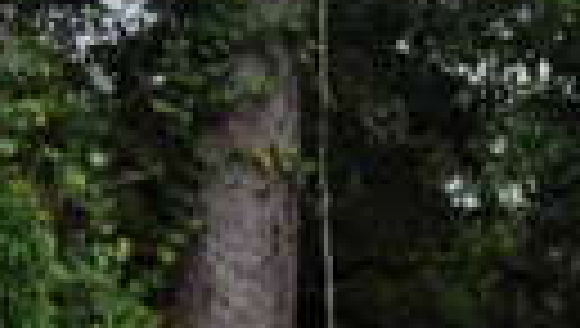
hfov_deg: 9.8
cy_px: 1126
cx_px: 805
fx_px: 3296
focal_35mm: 214
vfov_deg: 5.3
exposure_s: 1/250
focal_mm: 22
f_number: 8
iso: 200
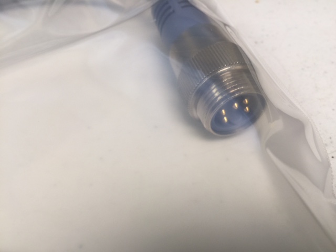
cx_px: 168
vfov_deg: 48.2
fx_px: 281
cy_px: 126
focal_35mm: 29
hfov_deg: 61.7
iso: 40
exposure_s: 1/30
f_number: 2.2
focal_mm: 4.15
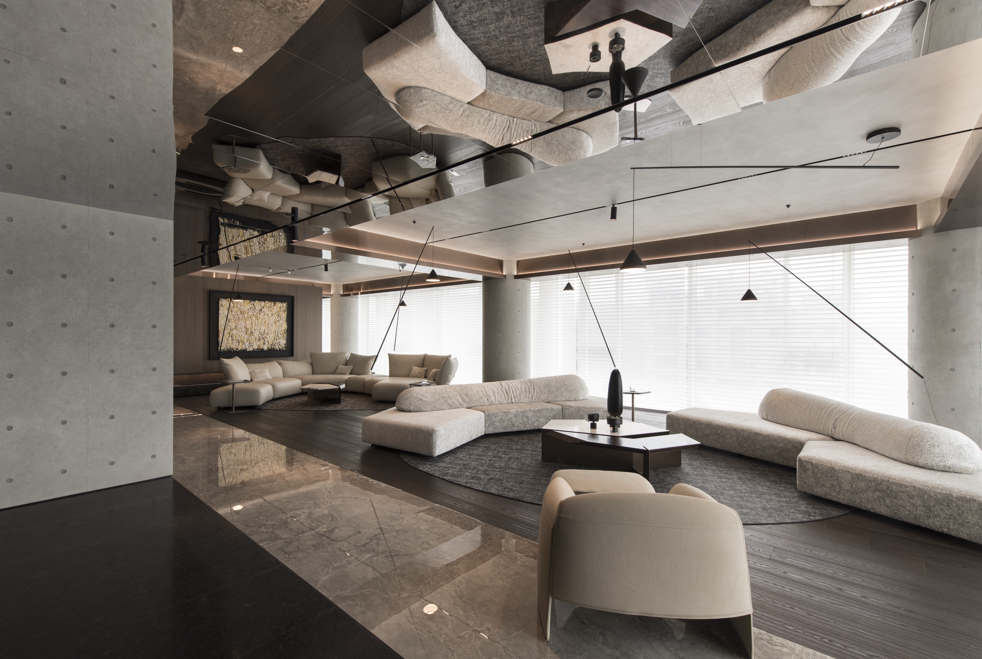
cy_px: 330
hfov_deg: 96.6
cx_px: 491
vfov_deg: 74.0
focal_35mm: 16
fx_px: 437
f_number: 10
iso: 200
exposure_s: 1/13
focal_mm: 16
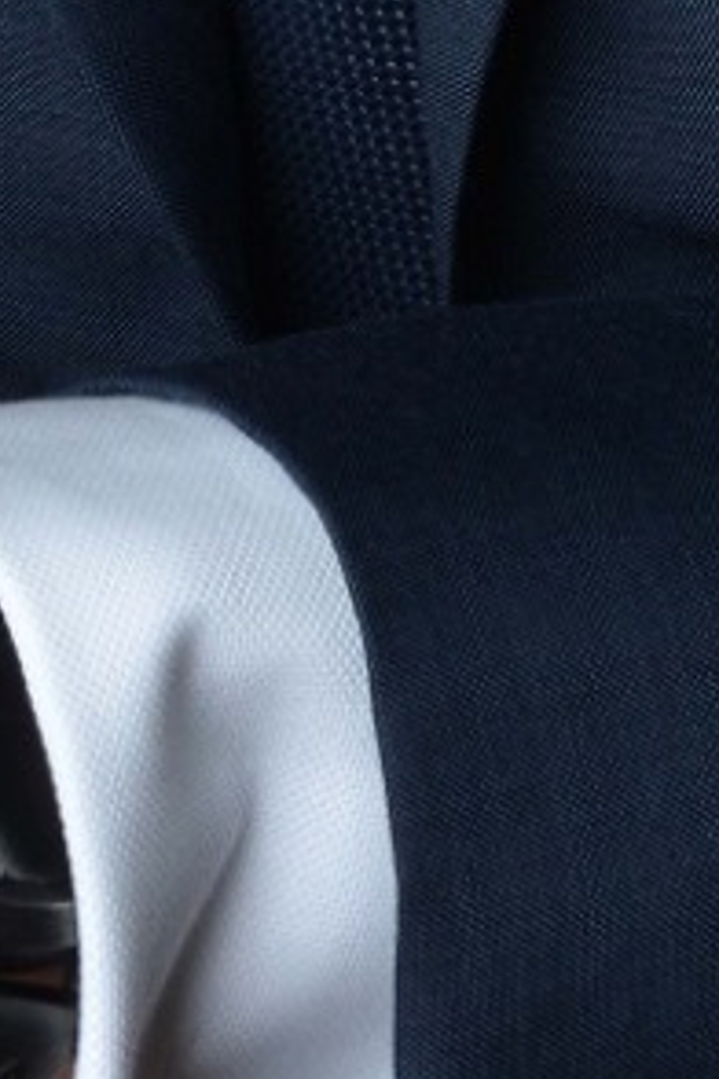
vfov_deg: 5.2
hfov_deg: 3.7
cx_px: 413
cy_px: -2116
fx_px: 11263
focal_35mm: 376
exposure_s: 1/125
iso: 200
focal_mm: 62
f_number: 14
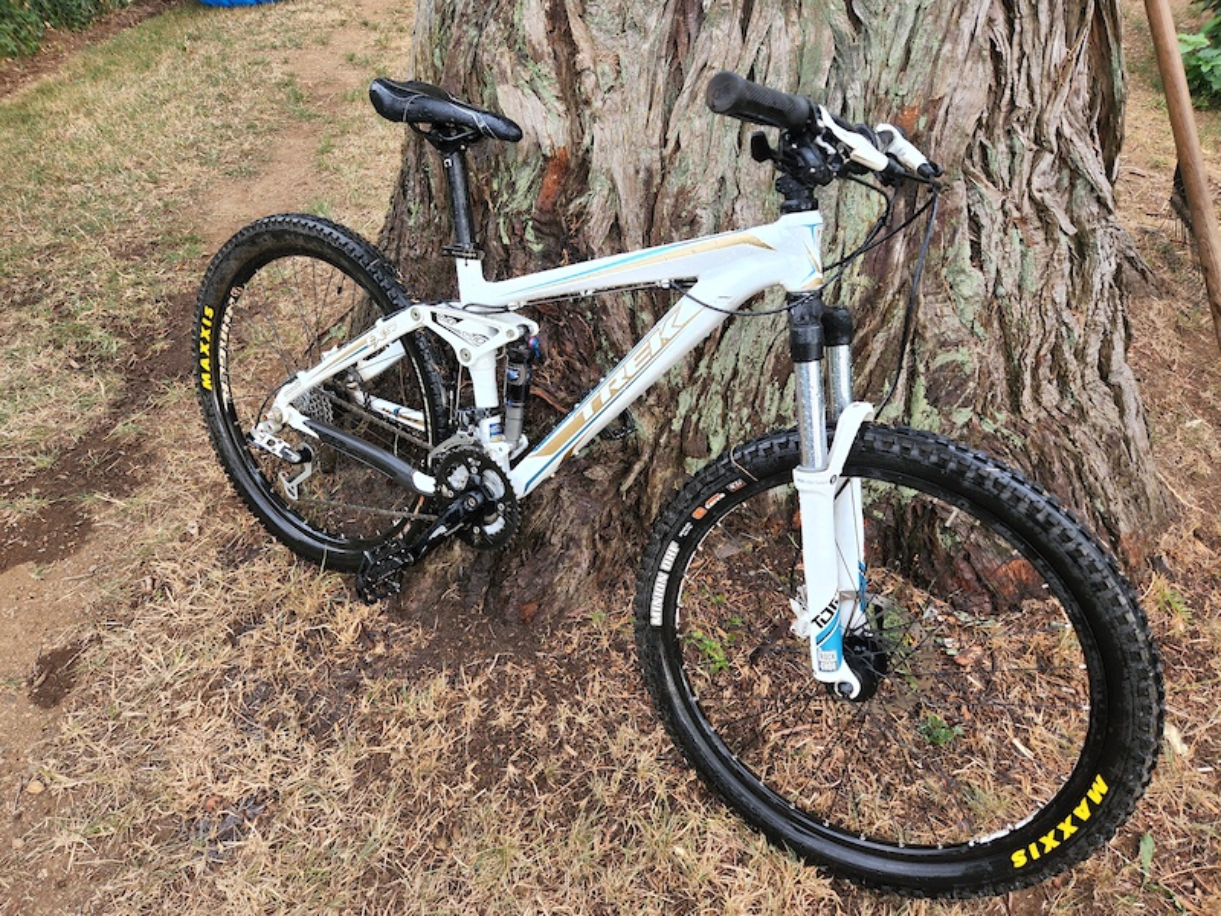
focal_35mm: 23
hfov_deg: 73.9
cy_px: 458
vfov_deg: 58.9
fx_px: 811
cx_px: 610
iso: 50
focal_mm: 5.4
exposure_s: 1/180
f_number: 1.8
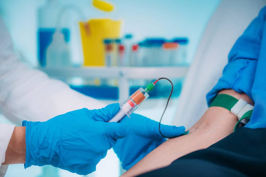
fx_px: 776
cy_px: 88
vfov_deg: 13.0
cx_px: 133
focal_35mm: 105
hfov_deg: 19.5
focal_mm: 105
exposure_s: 1/200
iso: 64
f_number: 3.5
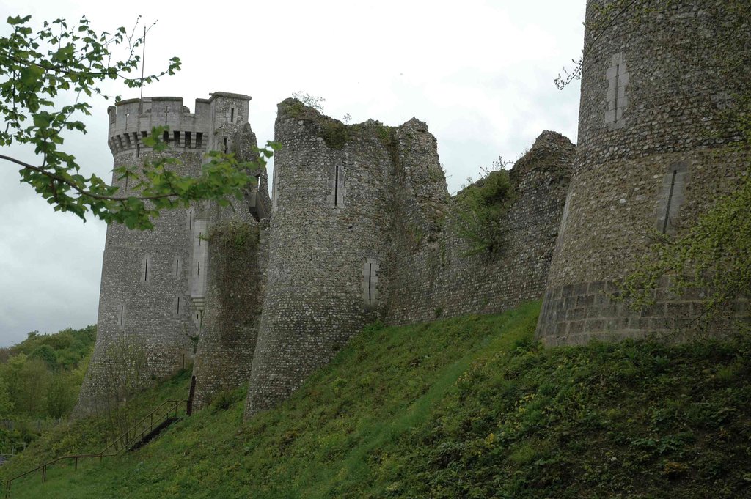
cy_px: 250
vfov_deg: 23.7
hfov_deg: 35.1
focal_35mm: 57
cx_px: 376
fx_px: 1188
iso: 200
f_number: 5.6
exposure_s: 1/500
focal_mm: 38
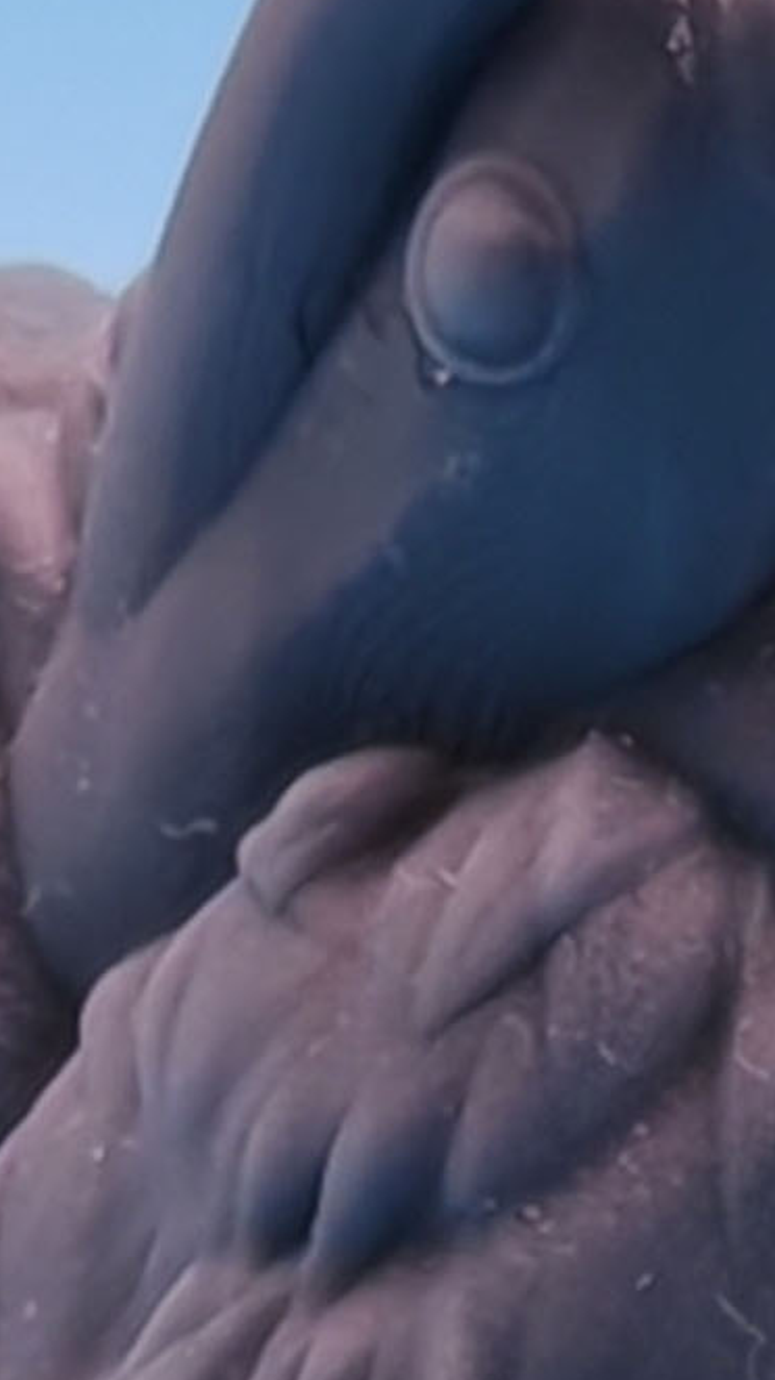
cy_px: 2424
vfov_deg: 5.8
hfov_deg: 3.3
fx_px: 13308
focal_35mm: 364
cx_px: 1460
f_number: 2.8
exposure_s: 1/100
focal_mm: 5.52
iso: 80
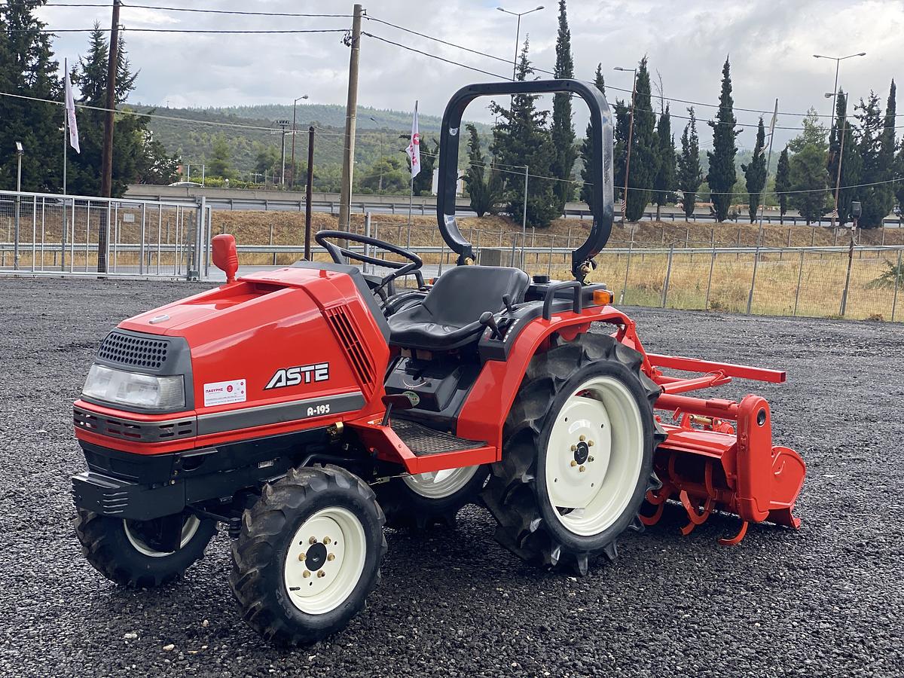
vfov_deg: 28.0
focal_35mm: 52
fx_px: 1358
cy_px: 339
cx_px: 452
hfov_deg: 36.8
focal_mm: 6
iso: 20
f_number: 2
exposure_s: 1/444
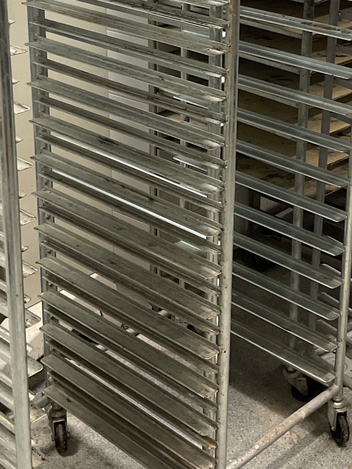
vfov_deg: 27.8
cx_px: 208
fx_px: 935
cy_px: 124
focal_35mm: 69
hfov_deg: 21.3
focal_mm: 3
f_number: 1.8
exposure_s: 1/50
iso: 80
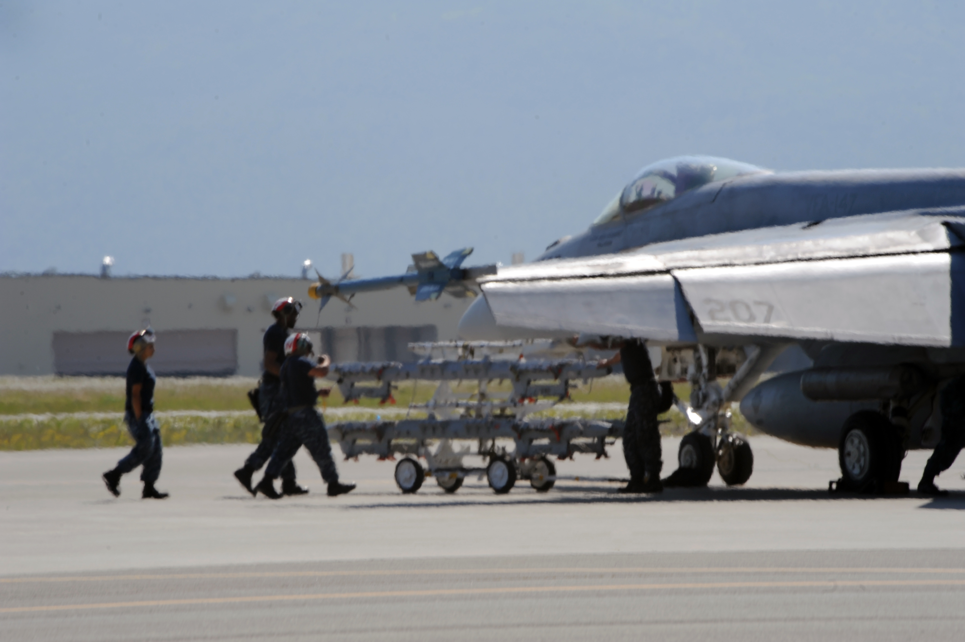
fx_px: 8036
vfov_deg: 4.6
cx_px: 482
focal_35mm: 300
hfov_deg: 6.9
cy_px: 321
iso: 200
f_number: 20
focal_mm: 300
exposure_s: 1/200
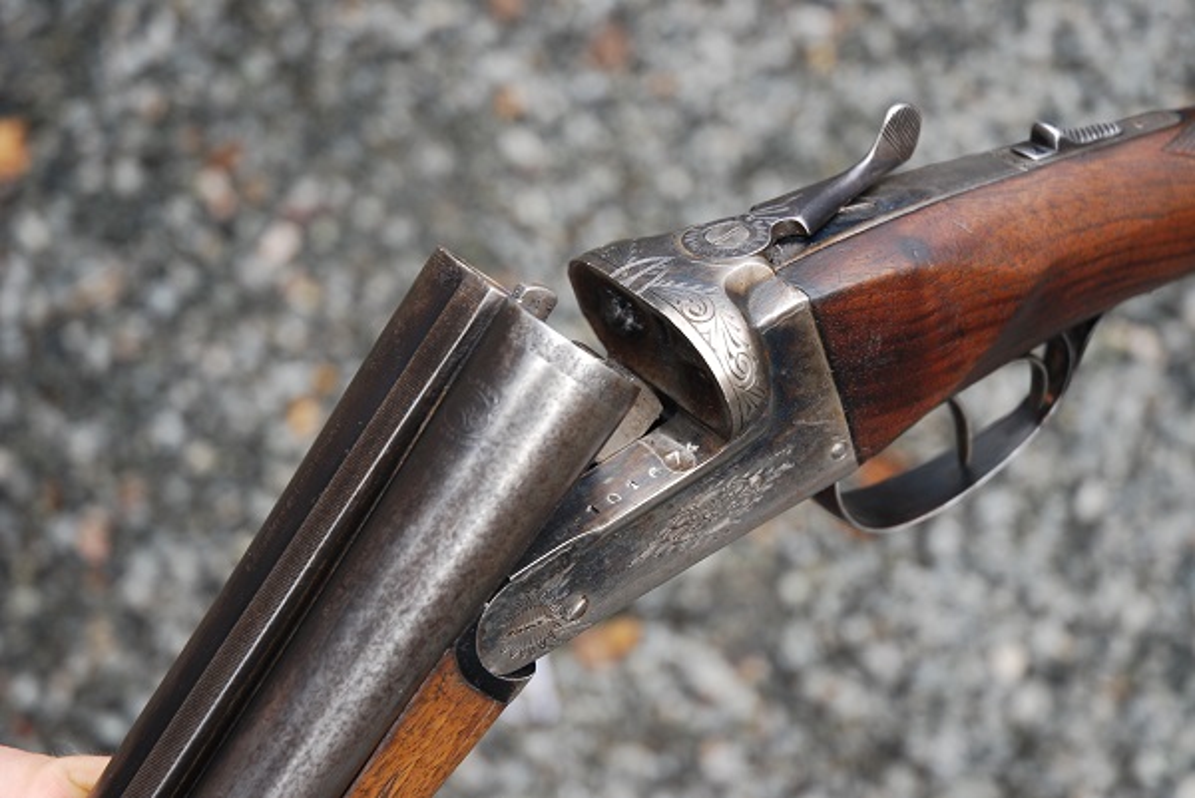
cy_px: 399
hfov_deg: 28.1
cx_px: 598
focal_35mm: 72
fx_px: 2392
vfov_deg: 19.0
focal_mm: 48
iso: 200
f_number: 4.5
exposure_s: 1/80
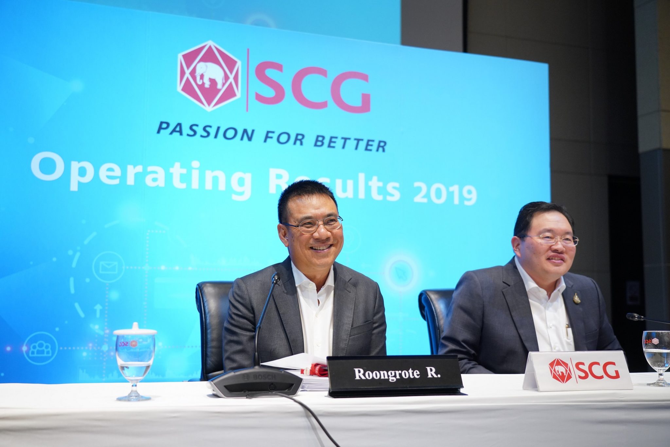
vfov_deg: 31.2
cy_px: 224
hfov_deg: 45.4
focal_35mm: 43
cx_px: 335
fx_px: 800
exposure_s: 1/200
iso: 1600
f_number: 4
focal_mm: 43
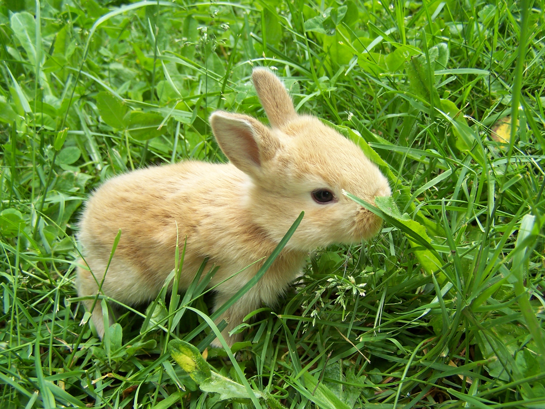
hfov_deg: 49.0
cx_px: 272
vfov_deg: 37.7
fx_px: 598
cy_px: 204
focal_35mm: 38
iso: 80
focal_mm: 6.3
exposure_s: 1/250
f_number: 2.8
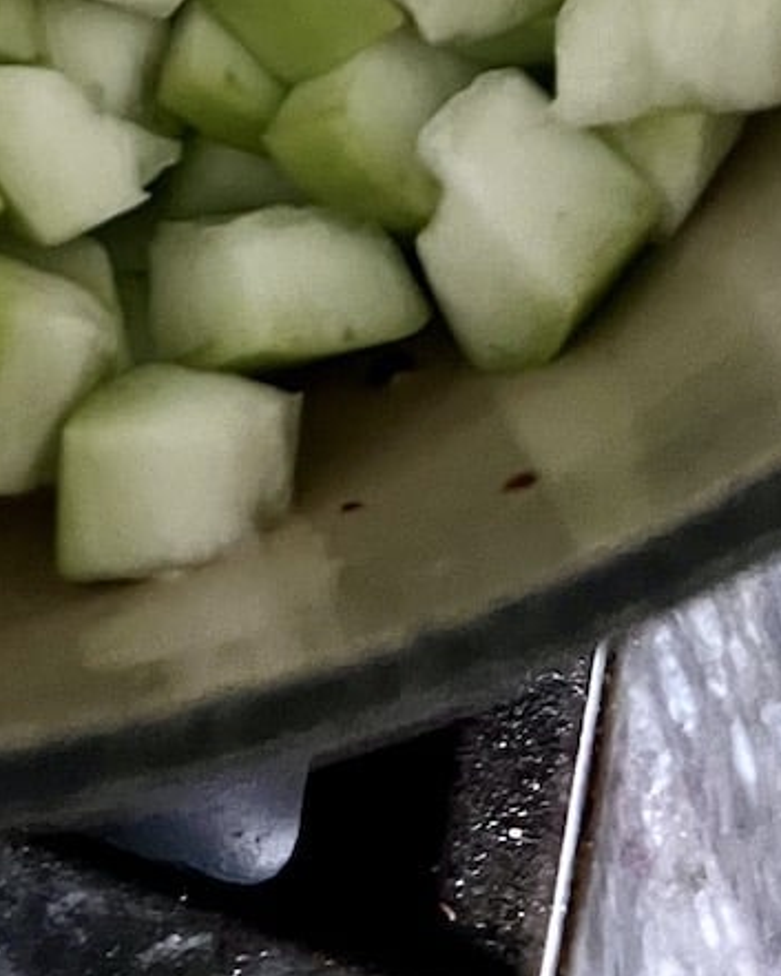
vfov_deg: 17.6
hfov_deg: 15.7
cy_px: -679
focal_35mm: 92
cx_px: -308
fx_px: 2657
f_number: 1.5
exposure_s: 1/40
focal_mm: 5.7
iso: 500
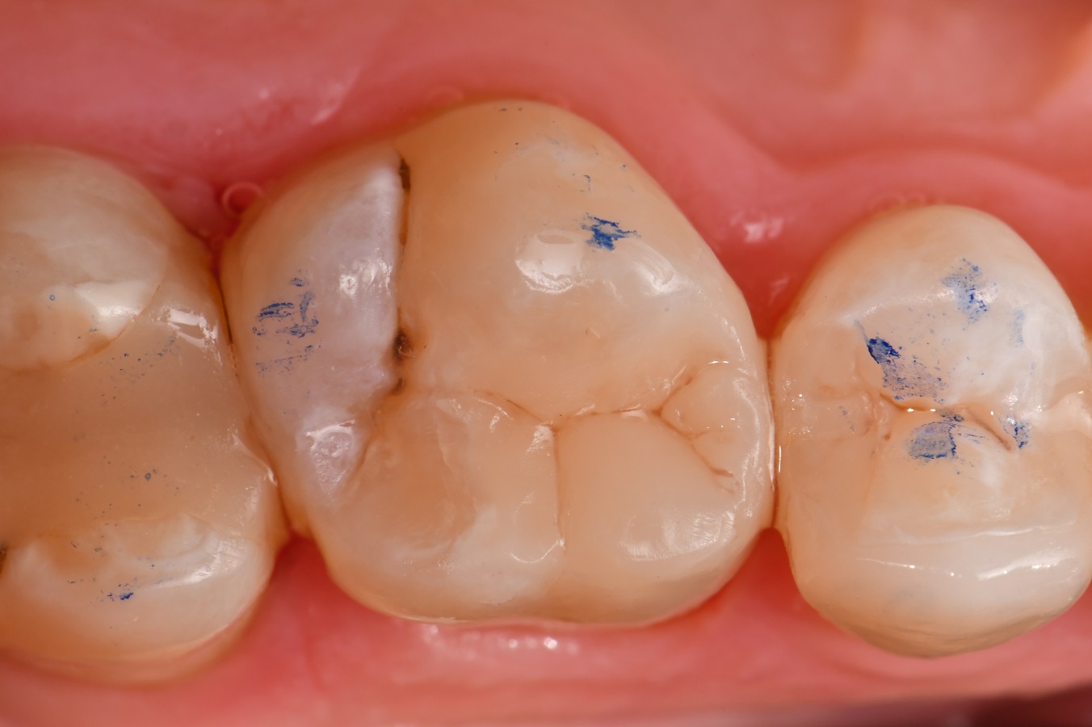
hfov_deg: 13.1
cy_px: 364
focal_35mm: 157
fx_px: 4760
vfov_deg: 8.7
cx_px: 546
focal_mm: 105
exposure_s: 1/160
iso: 200
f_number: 32
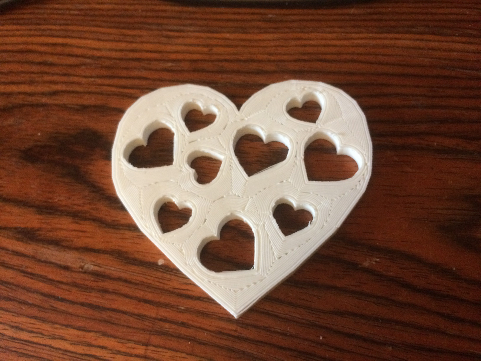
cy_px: 180
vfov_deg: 48.2
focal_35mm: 29
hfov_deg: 61.7
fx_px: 403
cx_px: 240
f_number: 2.2
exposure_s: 1/25
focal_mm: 4.15
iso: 320
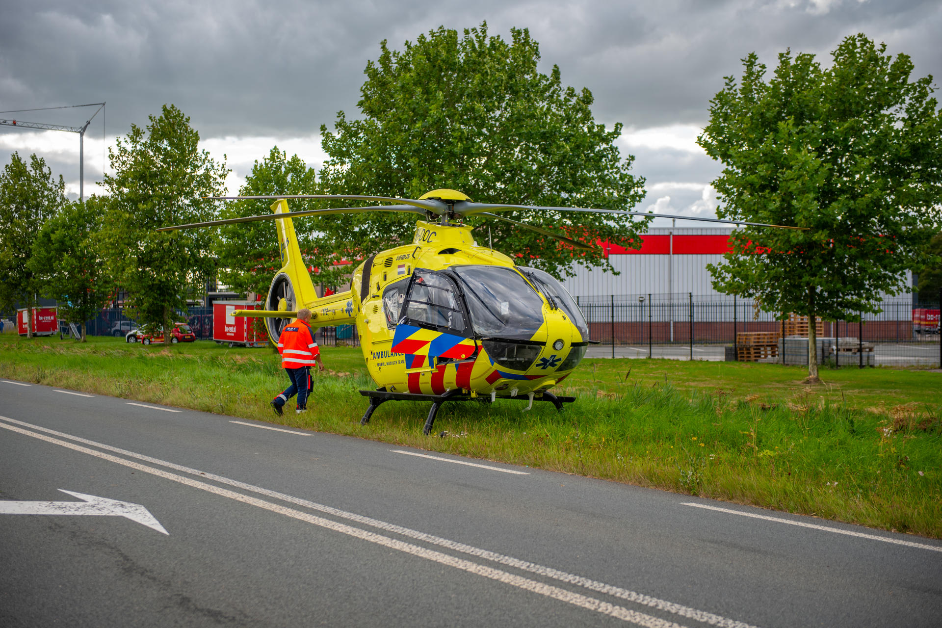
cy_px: 314
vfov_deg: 22.6
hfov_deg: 33.4
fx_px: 1570
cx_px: 471
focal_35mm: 60
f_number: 2.8
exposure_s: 1/640
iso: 100
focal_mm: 60
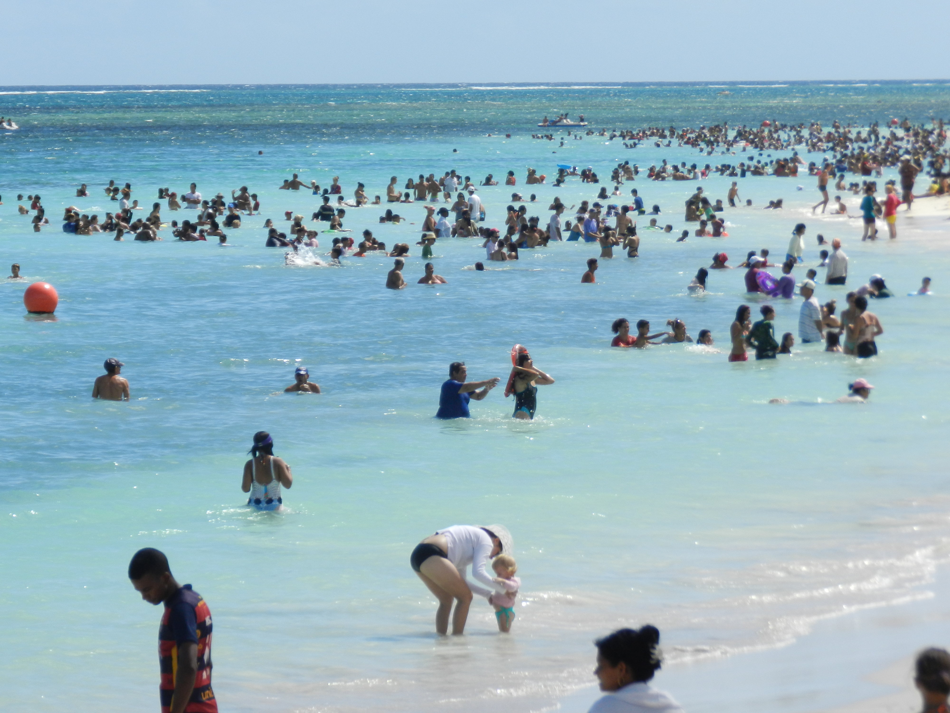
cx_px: 475
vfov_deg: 6.2
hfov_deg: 8.3
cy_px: 356
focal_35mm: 239
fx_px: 6559
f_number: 5.1
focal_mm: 42.4
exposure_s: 1/1000
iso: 160
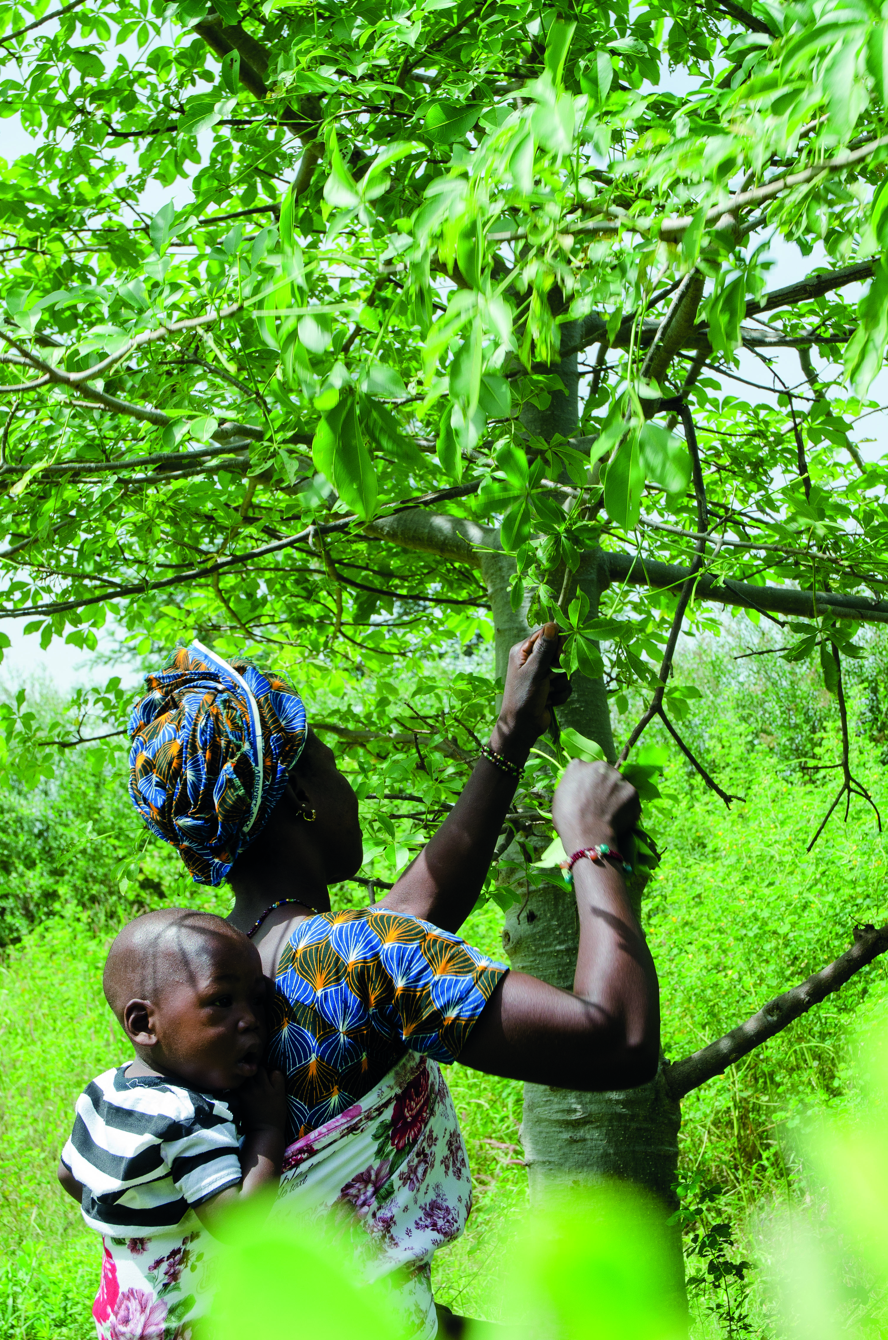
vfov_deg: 39.3
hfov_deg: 26.6
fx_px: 1878
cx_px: 413
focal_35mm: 51
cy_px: 699
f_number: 7.1
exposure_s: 1/250
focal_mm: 31
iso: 250
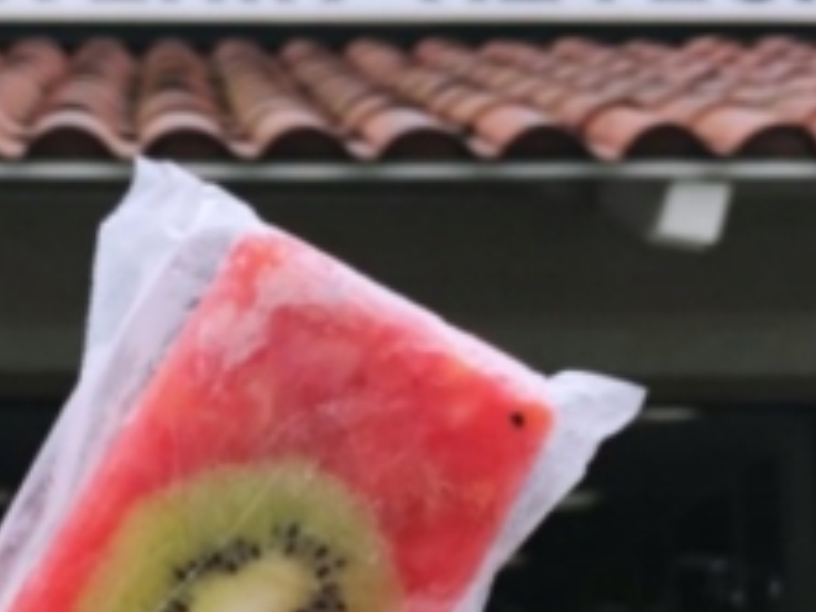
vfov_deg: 28.3
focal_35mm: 51
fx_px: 1202
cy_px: 438
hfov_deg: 36.8
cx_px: 234
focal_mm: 3.99
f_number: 1.8
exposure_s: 1/2336
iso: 20
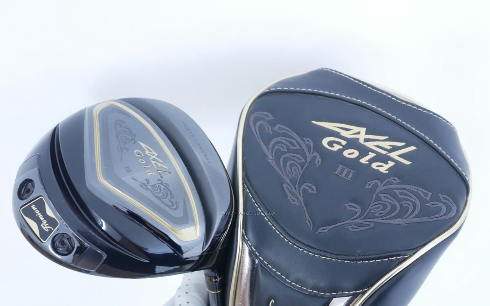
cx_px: 249
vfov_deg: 23.9
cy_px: 178
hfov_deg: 37.5
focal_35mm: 54
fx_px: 721
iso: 1600
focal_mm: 25
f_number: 4.5
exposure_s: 1/30
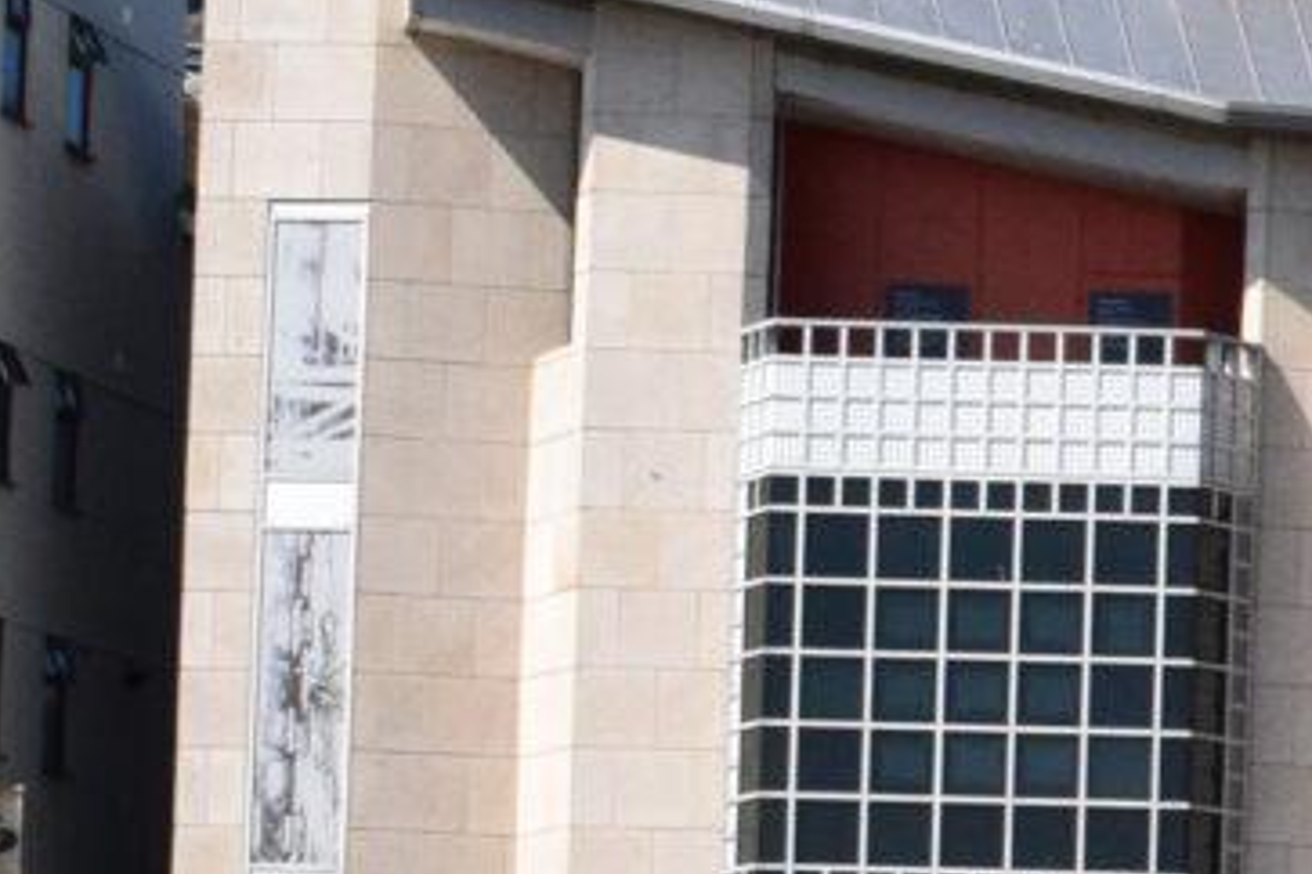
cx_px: 2649
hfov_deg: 9.1
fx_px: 7719
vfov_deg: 6.4
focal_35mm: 212
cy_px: 1266
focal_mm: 25
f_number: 14
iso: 1600
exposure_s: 1/1600
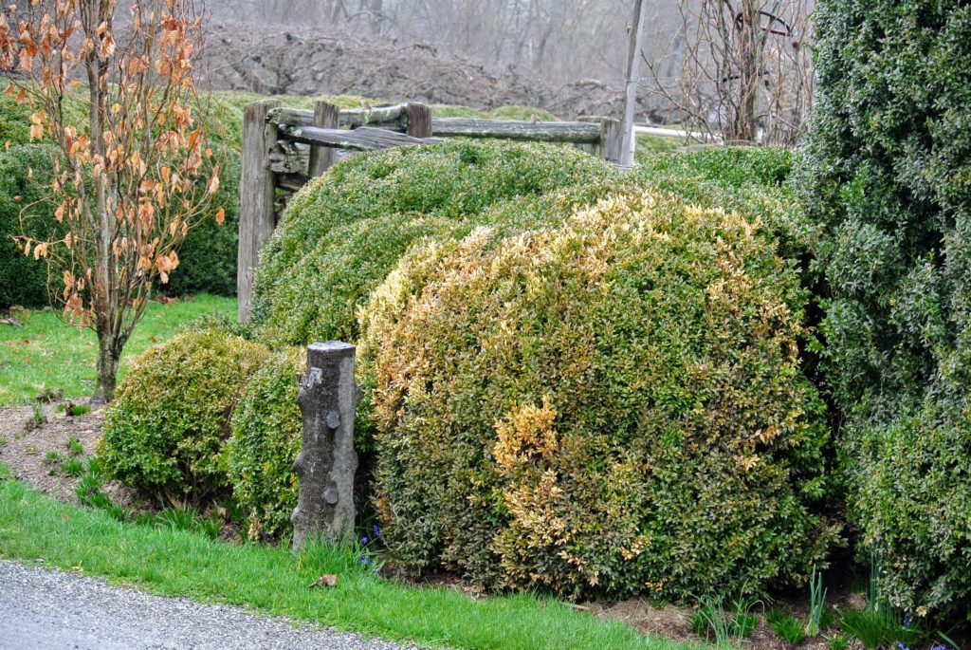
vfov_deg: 15.9
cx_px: 486
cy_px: 325
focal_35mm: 86
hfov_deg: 23.6
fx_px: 2322
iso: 100
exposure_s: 1/80
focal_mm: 31.9
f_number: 3.8
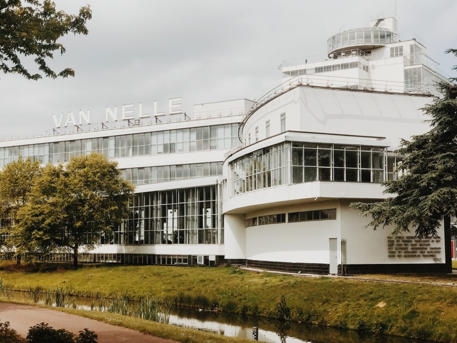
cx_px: 228
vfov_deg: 25.7
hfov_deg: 33.8
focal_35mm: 57
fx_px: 753
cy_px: 172
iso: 20
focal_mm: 6.6
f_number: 2.8
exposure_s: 1/1546
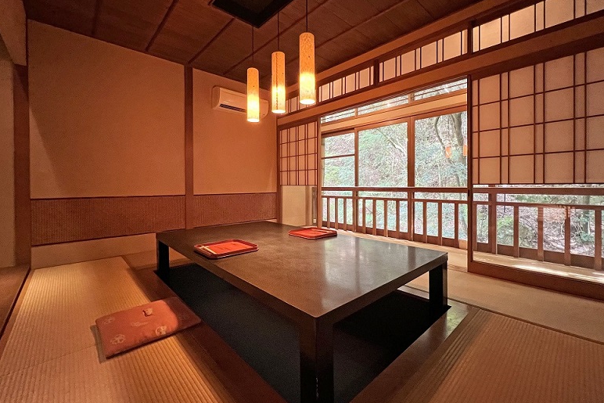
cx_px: 307
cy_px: 194
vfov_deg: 81.2
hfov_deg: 104.2
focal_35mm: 14
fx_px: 235
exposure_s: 1/60
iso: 500
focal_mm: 1.57
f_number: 1.8
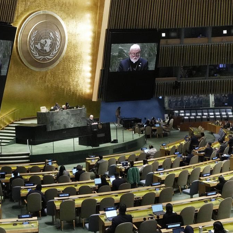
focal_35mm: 44
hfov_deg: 38.0
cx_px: 81
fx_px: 335
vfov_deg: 38.3
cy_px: 115
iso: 6400
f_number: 10
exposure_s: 1/50
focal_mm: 23
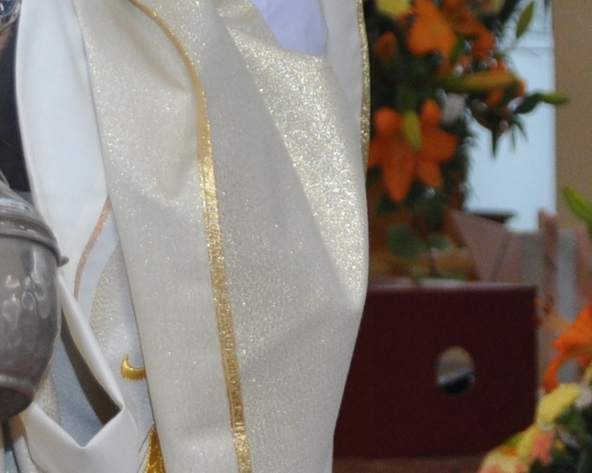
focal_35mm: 295
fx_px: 5167
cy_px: -168
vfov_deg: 5.2
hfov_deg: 6.5
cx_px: 67
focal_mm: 38
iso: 500
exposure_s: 1/80
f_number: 4.5
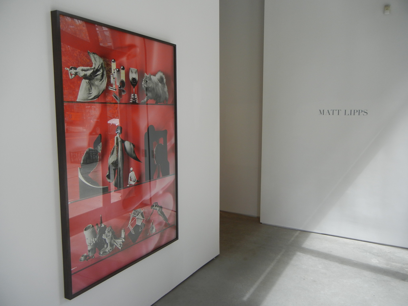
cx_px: 204
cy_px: 153
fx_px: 354
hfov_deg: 60.0
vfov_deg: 46.8
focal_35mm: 30
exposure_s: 1/250
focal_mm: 5.4
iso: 160
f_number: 3.5
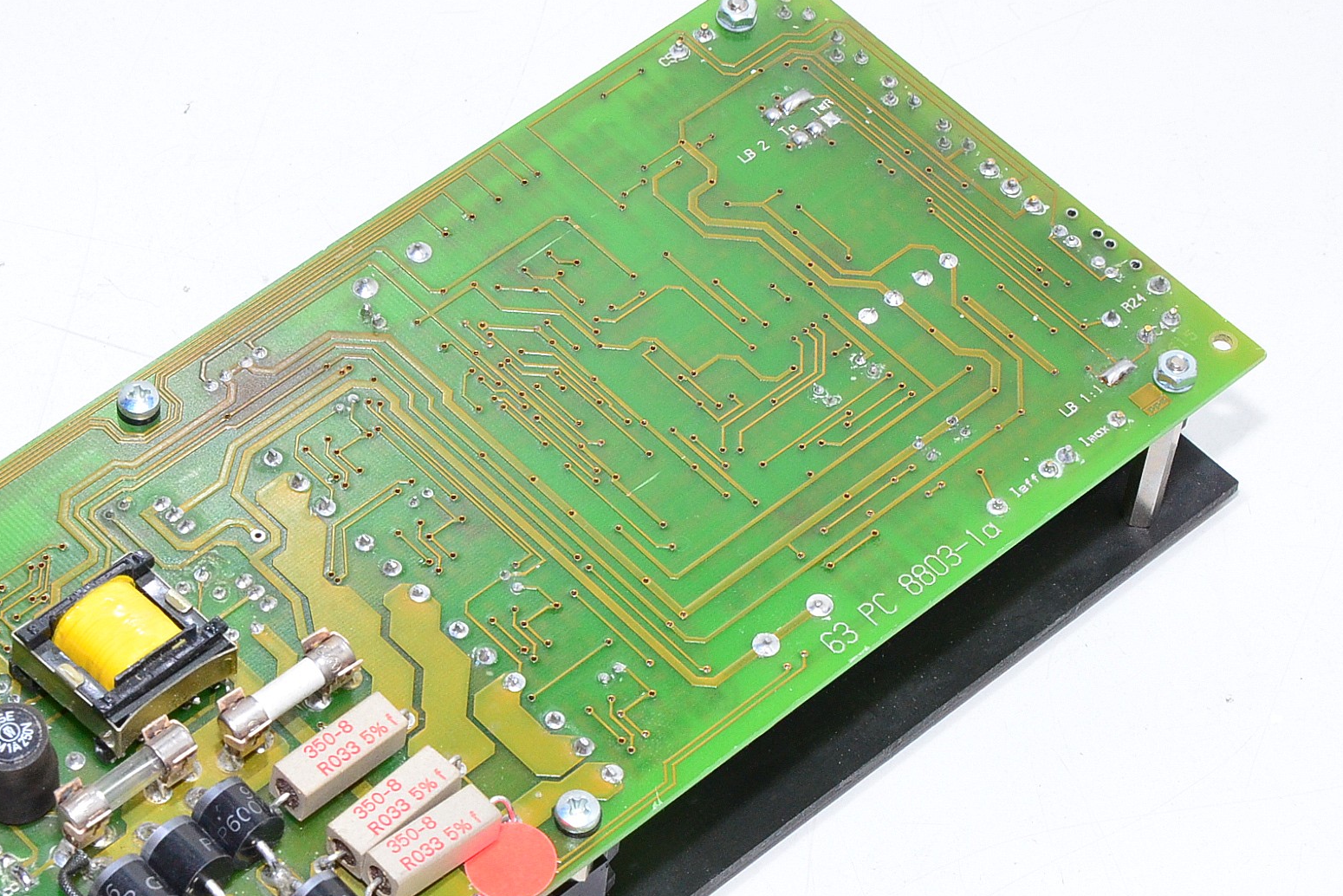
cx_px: 439
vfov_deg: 9.9
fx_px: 5149
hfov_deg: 14.8
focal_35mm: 138
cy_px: 627
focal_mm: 58
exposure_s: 1/50
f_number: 16
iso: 1600
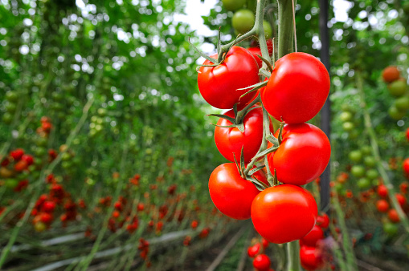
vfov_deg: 36.8
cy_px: 136
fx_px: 408
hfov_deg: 53.2
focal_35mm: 36
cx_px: 204
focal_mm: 24
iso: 400
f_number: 4.5
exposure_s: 1/500
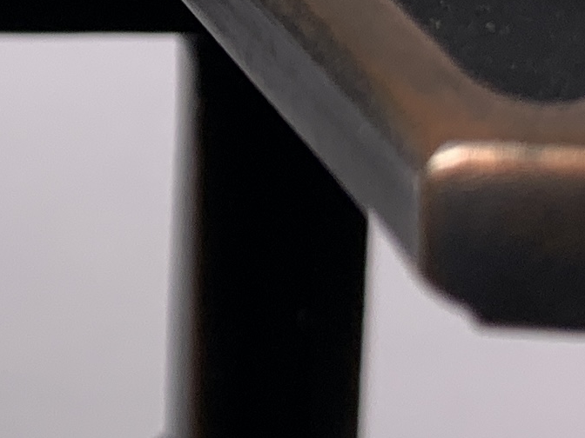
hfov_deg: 12.0
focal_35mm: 156
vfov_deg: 9.4
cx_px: -335
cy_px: -130
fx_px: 2636
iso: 25
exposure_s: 1/310
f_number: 1.8
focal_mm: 4.25
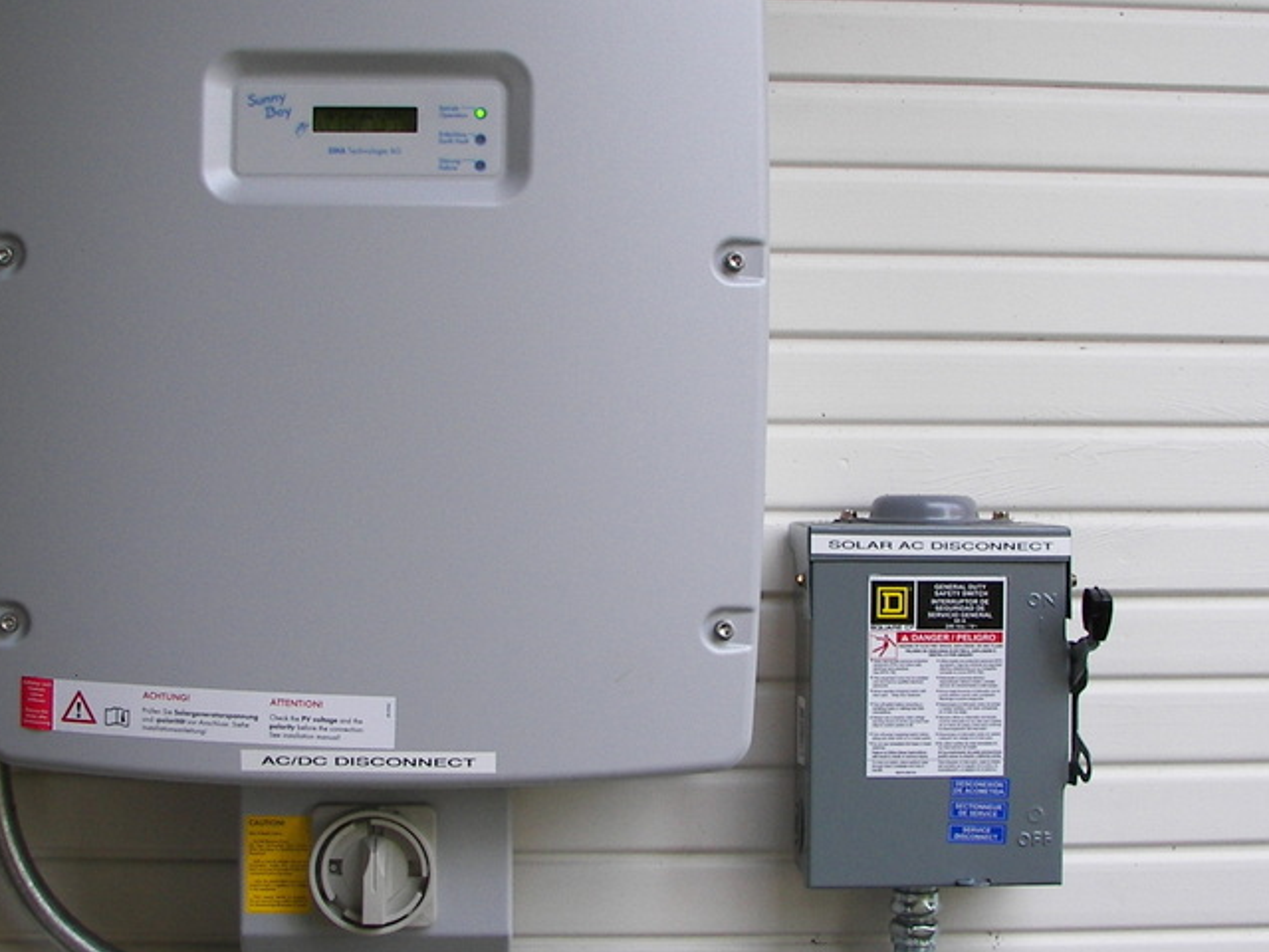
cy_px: 413
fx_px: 2200
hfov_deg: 32.2
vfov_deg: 24.4
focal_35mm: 60
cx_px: 632
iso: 64
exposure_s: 1/30
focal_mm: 6
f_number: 2.8
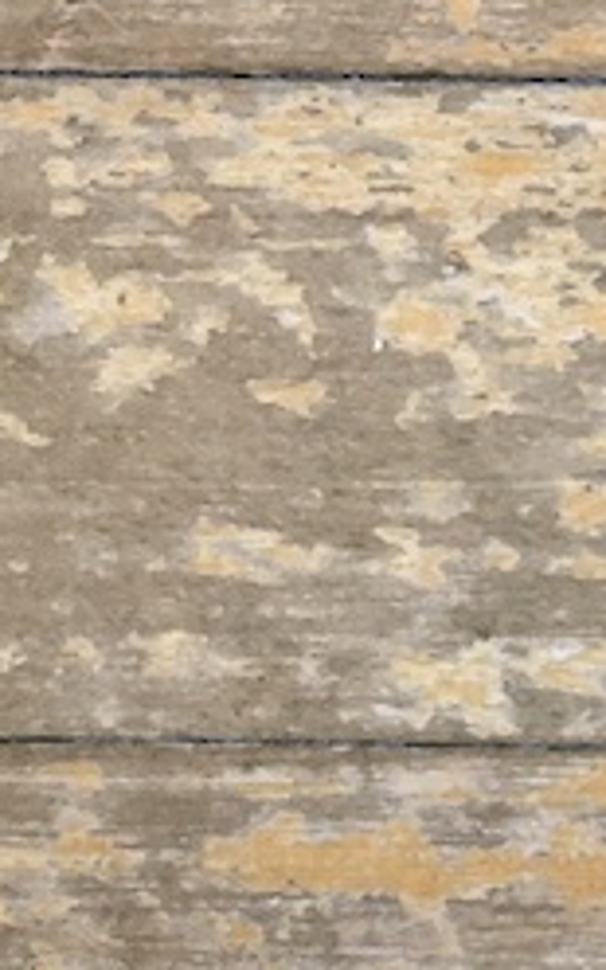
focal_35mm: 99
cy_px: -180
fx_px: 2616
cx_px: -31
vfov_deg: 19.8
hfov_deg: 13.0
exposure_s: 1/24
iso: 200
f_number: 2.2
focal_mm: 4.15
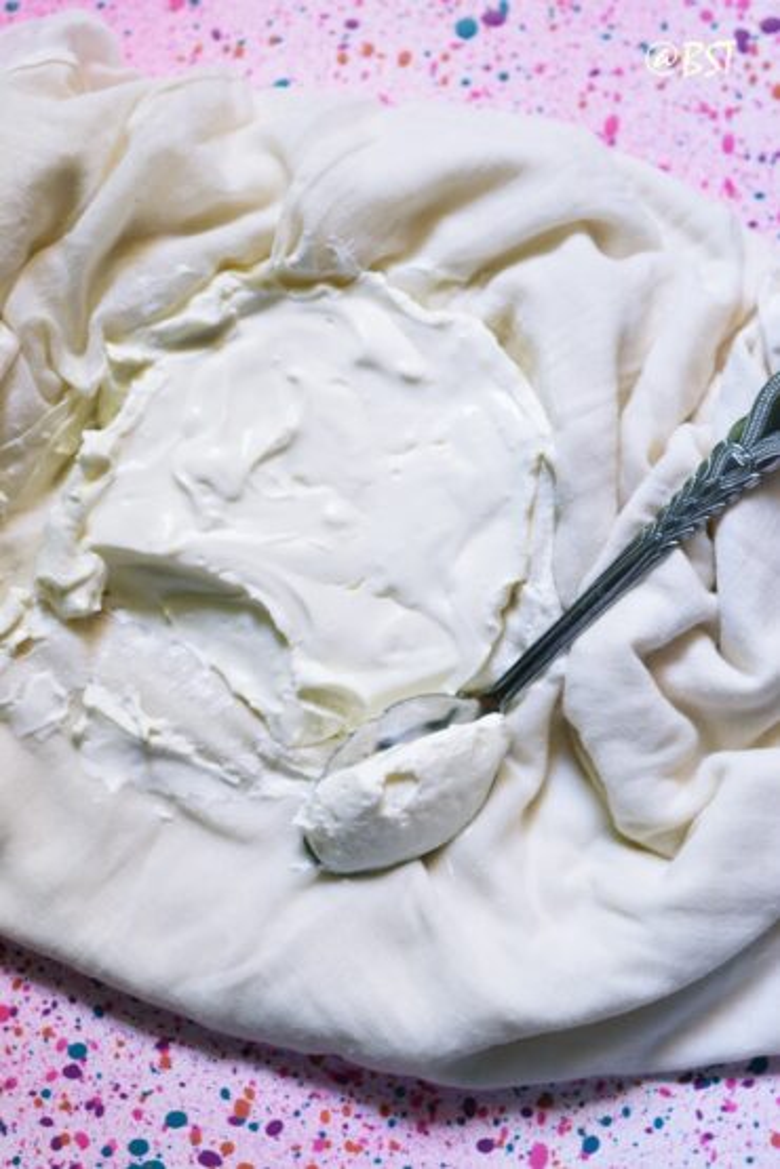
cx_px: 390
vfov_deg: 27.0
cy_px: 584
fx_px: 2437
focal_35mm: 75
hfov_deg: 18.2
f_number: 3.5
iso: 400
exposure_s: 1/60
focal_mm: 50
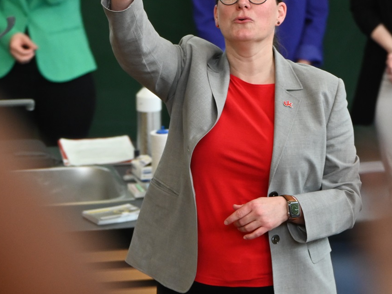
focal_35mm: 254
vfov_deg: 5.9
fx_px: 2877
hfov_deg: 7.8
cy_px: 196
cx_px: 130
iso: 1250
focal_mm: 91
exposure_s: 1/125
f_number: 2.8
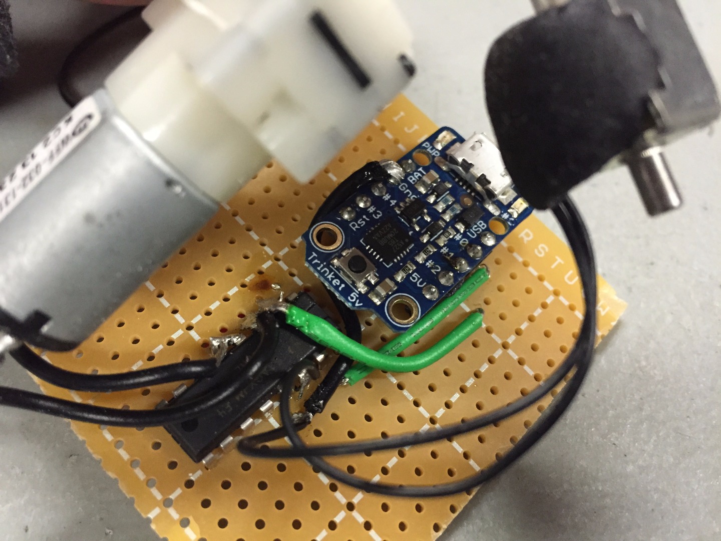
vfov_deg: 48.2
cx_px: 360
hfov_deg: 61.7
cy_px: 270
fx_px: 604
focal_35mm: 29
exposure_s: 1/30
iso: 250
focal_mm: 4.15
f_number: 2.2
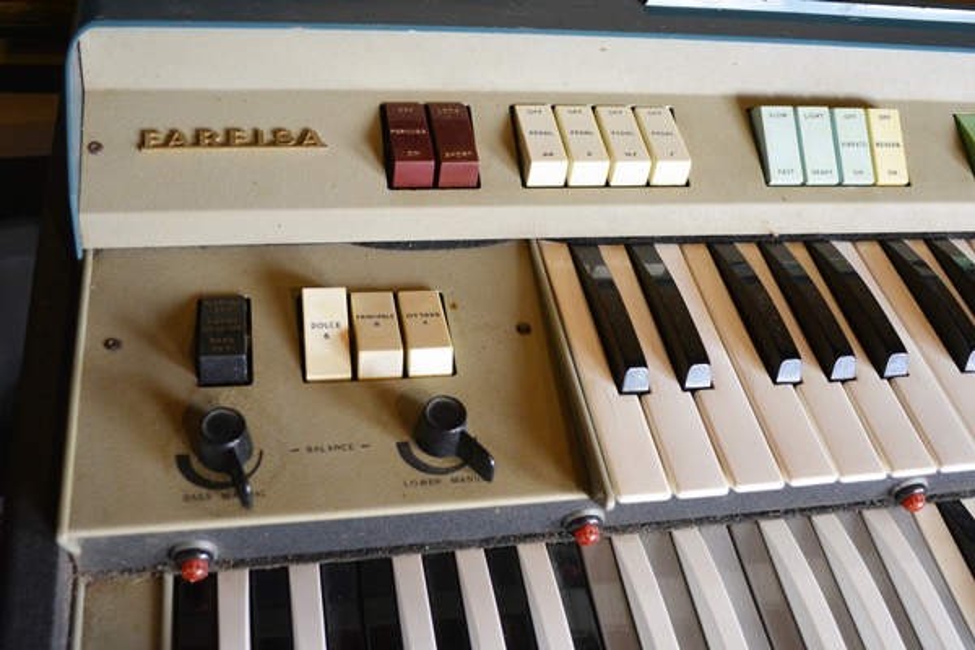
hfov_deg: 67.4
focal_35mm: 27
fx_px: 731
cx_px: 488
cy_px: 325
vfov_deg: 47.9
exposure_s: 1/50
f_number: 3.5
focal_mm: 18
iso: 800
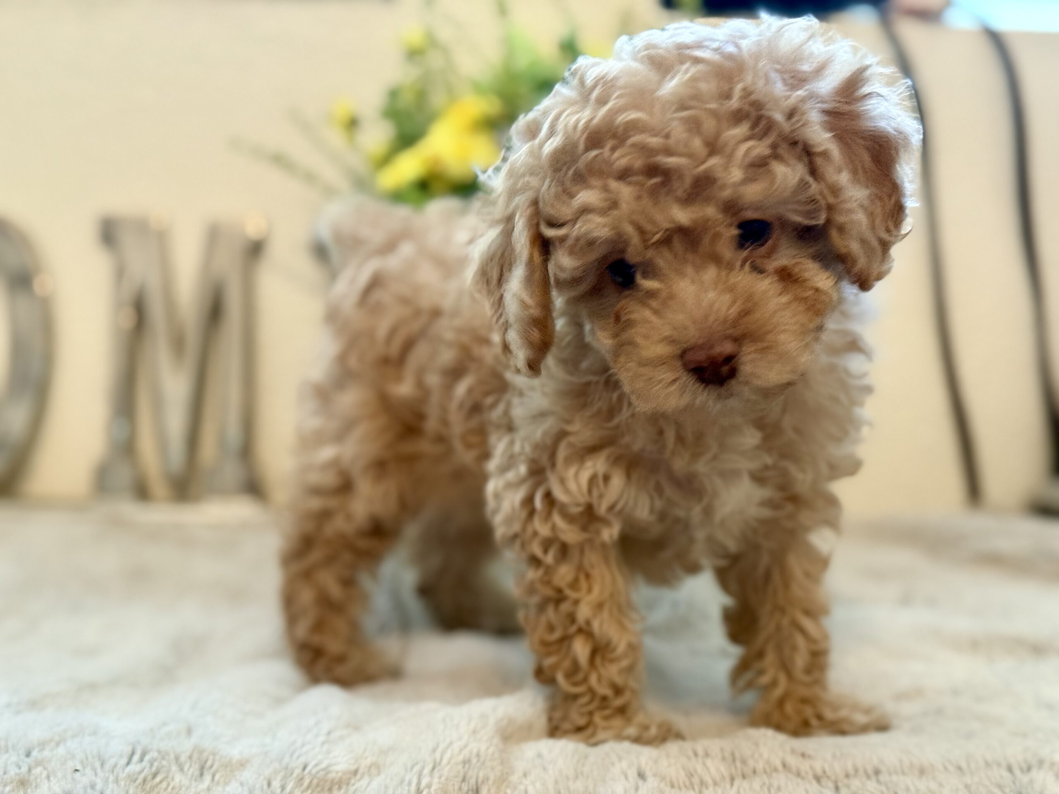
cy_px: 397
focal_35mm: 48
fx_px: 1468
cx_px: 530
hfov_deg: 39.7
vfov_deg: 30.3
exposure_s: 1/40
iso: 200
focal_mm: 6.76
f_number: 1.78
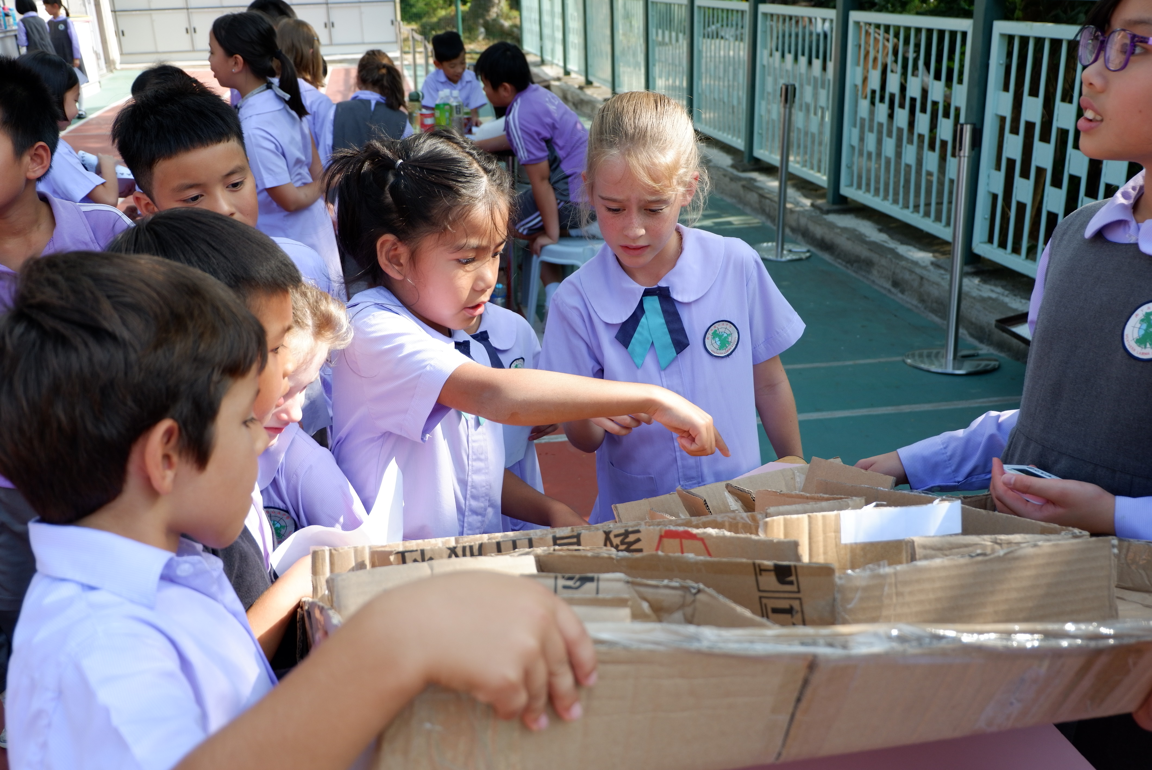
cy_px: 385
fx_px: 1057
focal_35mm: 33
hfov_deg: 57.2
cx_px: 576
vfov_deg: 40.0
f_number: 4
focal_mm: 22.2
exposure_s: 1/450
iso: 200
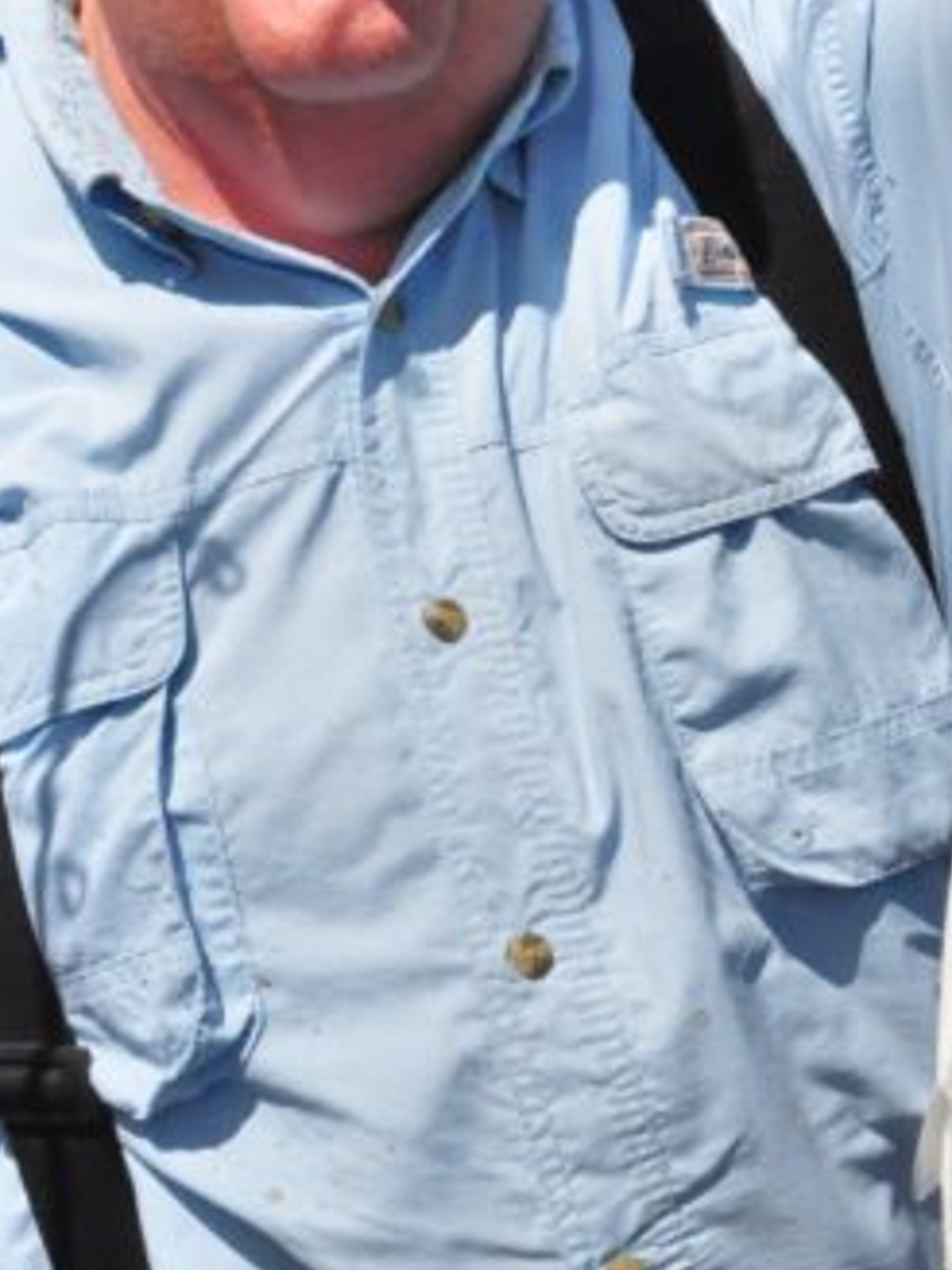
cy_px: 565
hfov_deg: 16.3
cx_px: 1509
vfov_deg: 24.1
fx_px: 2970
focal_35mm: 81
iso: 1600
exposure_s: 1/1000
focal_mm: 18
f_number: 14
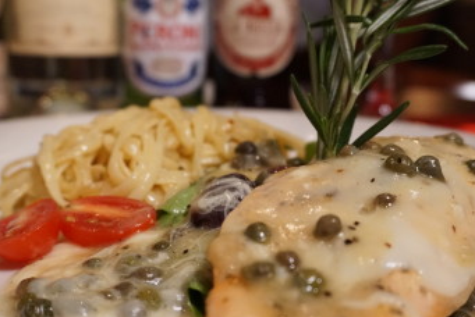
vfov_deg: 28.8
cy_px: 146
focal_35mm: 47
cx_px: 240
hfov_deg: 42.1
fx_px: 617
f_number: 4
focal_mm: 21
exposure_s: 1/50
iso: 3200
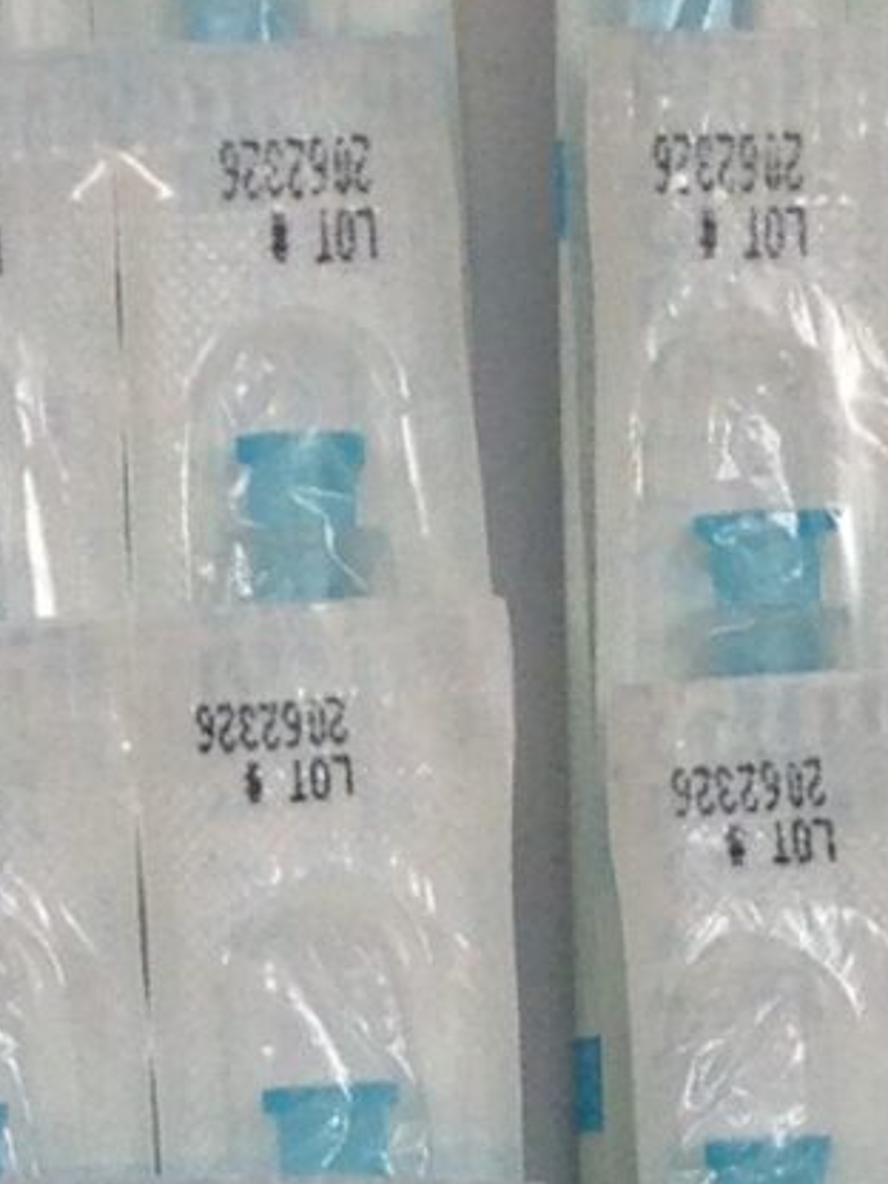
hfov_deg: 7.3
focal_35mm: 203
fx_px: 6943
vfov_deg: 9.3
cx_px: 435
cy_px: 2149
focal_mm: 4.12
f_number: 2.4
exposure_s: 1/120
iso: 80
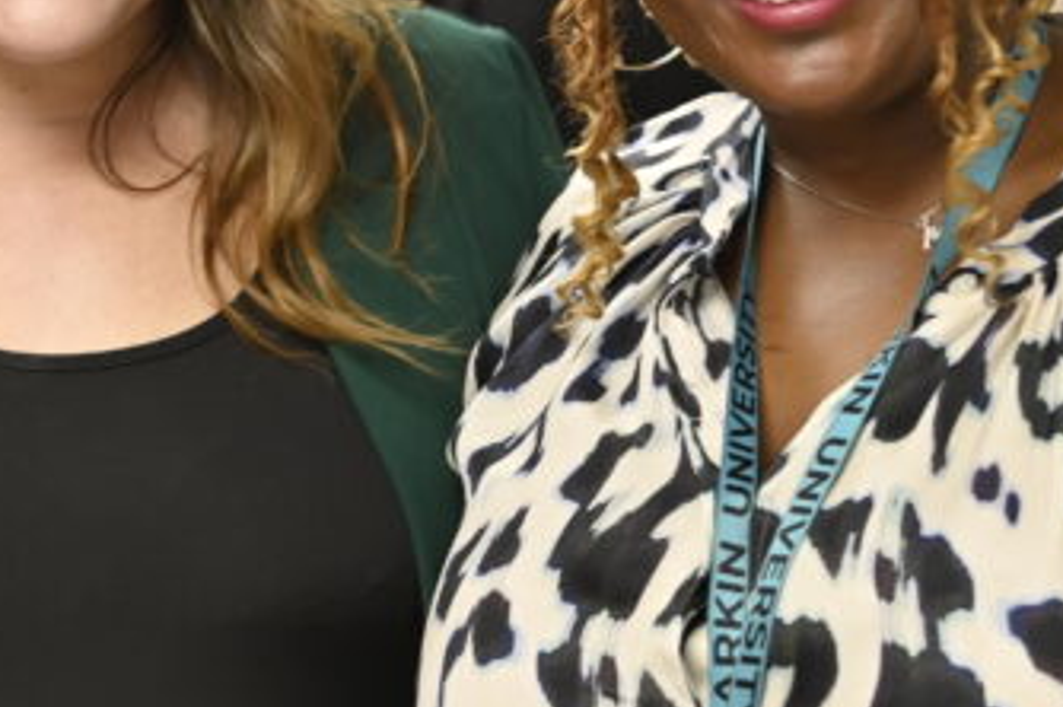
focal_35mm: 141
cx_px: 80
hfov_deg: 14.4
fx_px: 4159
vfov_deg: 9.7
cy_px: 33
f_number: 4
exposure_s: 1/125
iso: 1000
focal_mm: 46
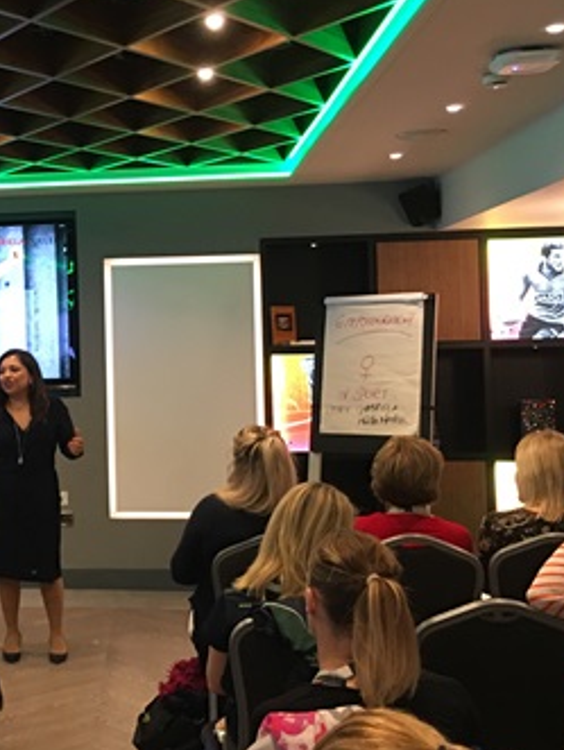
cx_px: -18
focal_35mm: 56
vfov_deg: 34.3
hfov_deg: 24.8
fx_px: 1214
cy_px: 331
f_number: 2.2
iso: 100
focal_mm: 4.15
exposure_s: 1/17
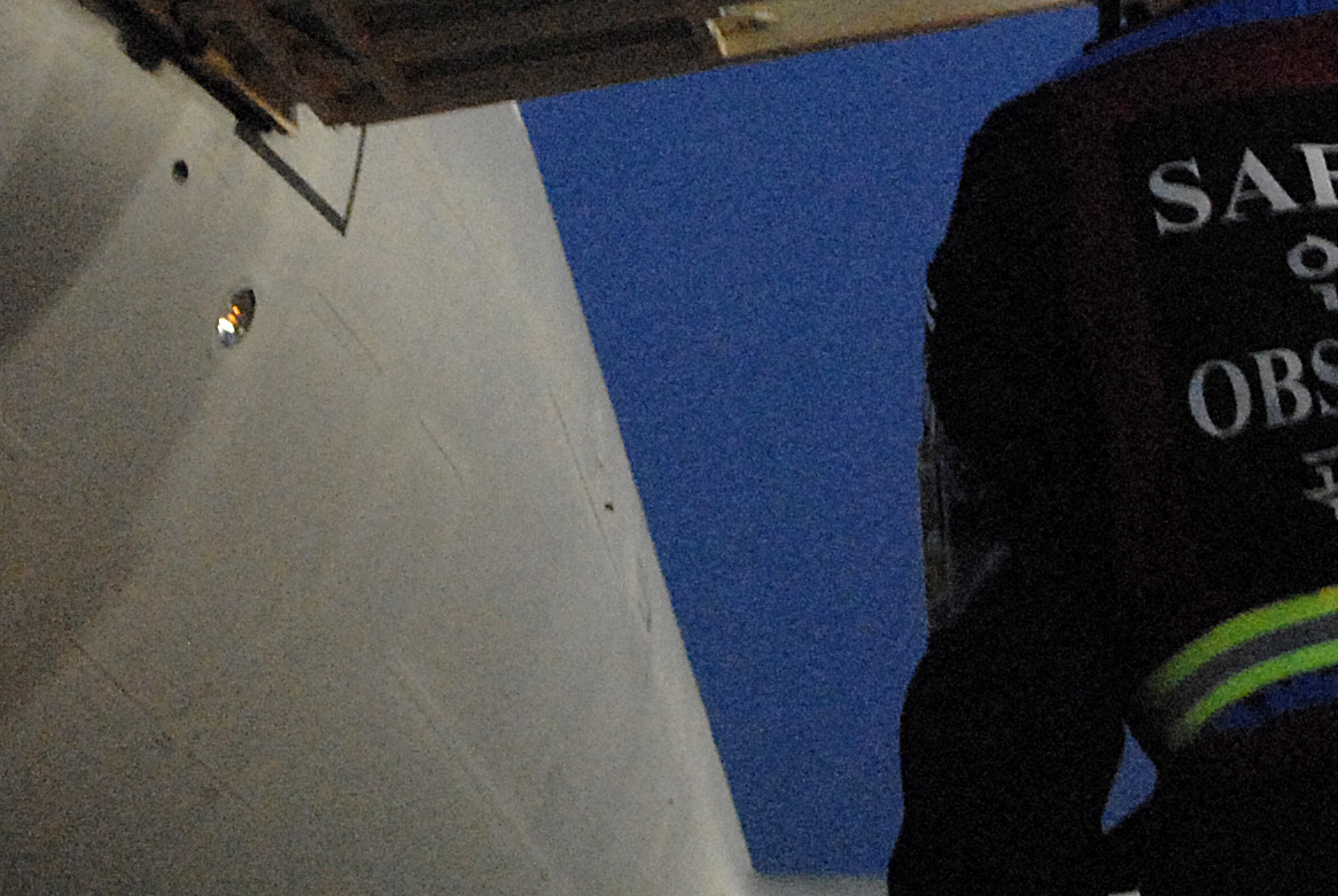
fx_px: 3151
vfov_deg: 16.1
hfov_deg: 24.0
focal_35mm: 85
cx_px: 753
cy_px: 211
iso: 1600
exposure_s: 1/15
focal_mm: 17
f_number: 2.8
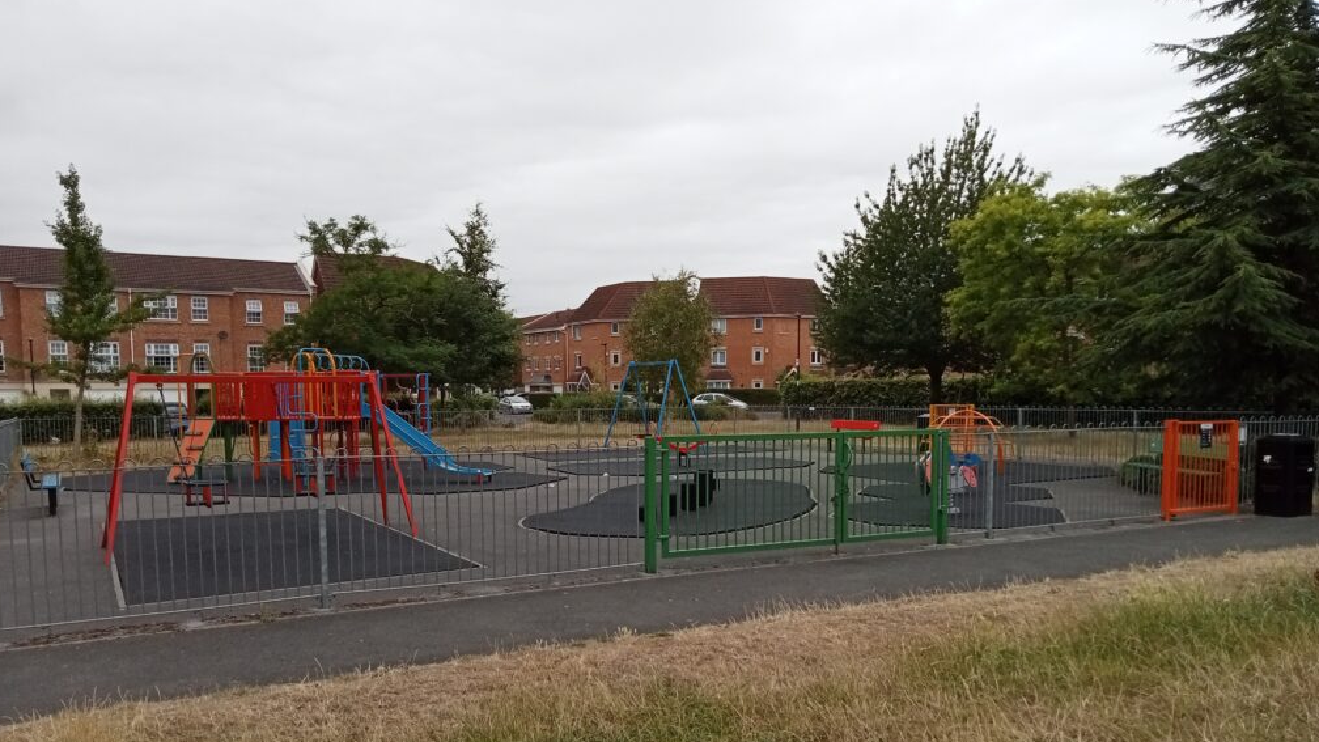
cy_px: 466
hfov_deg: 62.6
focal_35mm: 31
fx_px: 1084
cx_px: 658
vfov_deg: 37.5
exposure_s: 1/190
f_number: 2.2
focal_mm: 3.46
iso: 100
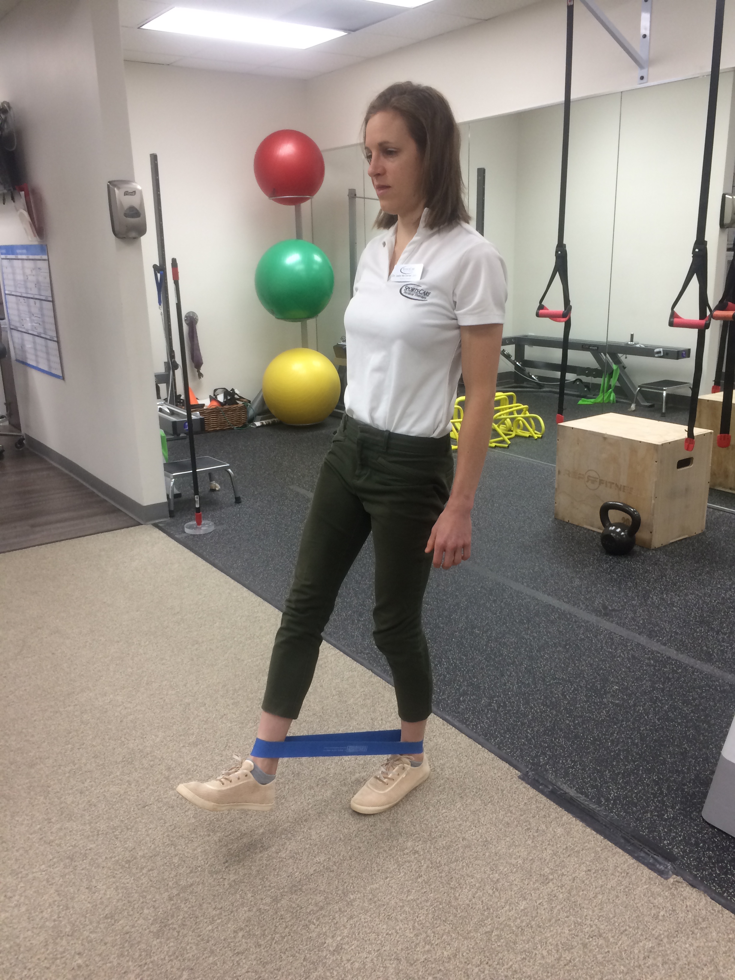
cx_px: 368
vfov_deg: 61.7
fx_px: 821
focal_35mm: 29
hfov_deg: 48.2
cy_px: 490
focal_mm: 4.15
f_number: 2.2
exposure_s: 1/30
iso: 50
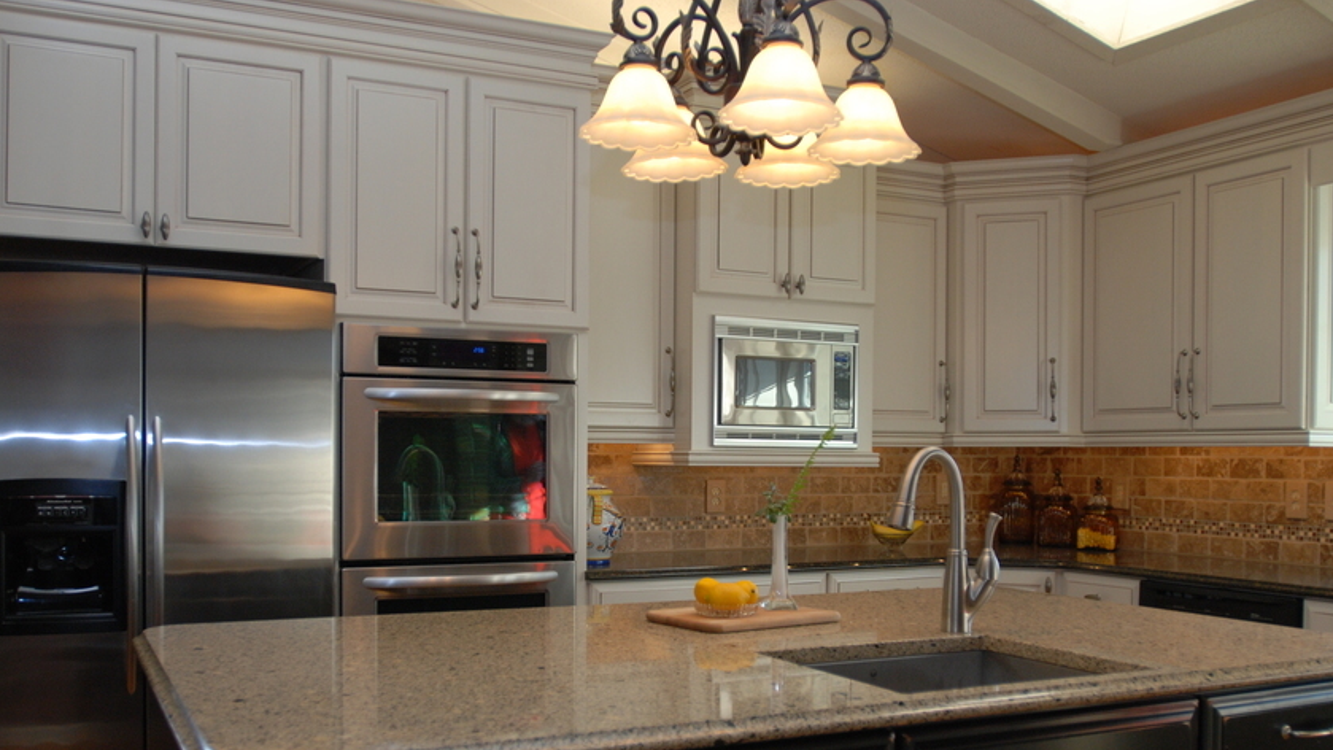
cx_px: 667
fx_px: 1272
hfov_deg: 55.3
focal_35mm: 36
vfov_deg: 32.6
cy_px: 481
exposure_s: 1/200
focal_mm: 20
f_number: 2.8
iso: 400
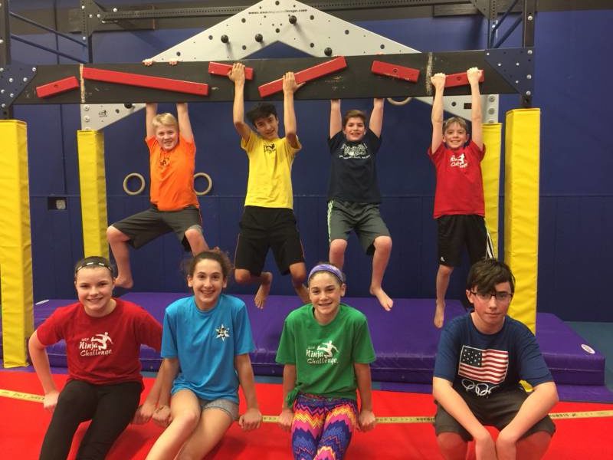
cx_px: 306
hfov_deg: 61.7
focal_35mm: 29
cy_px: 230
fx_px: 514
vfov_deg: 48.2
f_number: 2.2
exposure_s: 1/15
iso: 100
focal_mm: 4.15
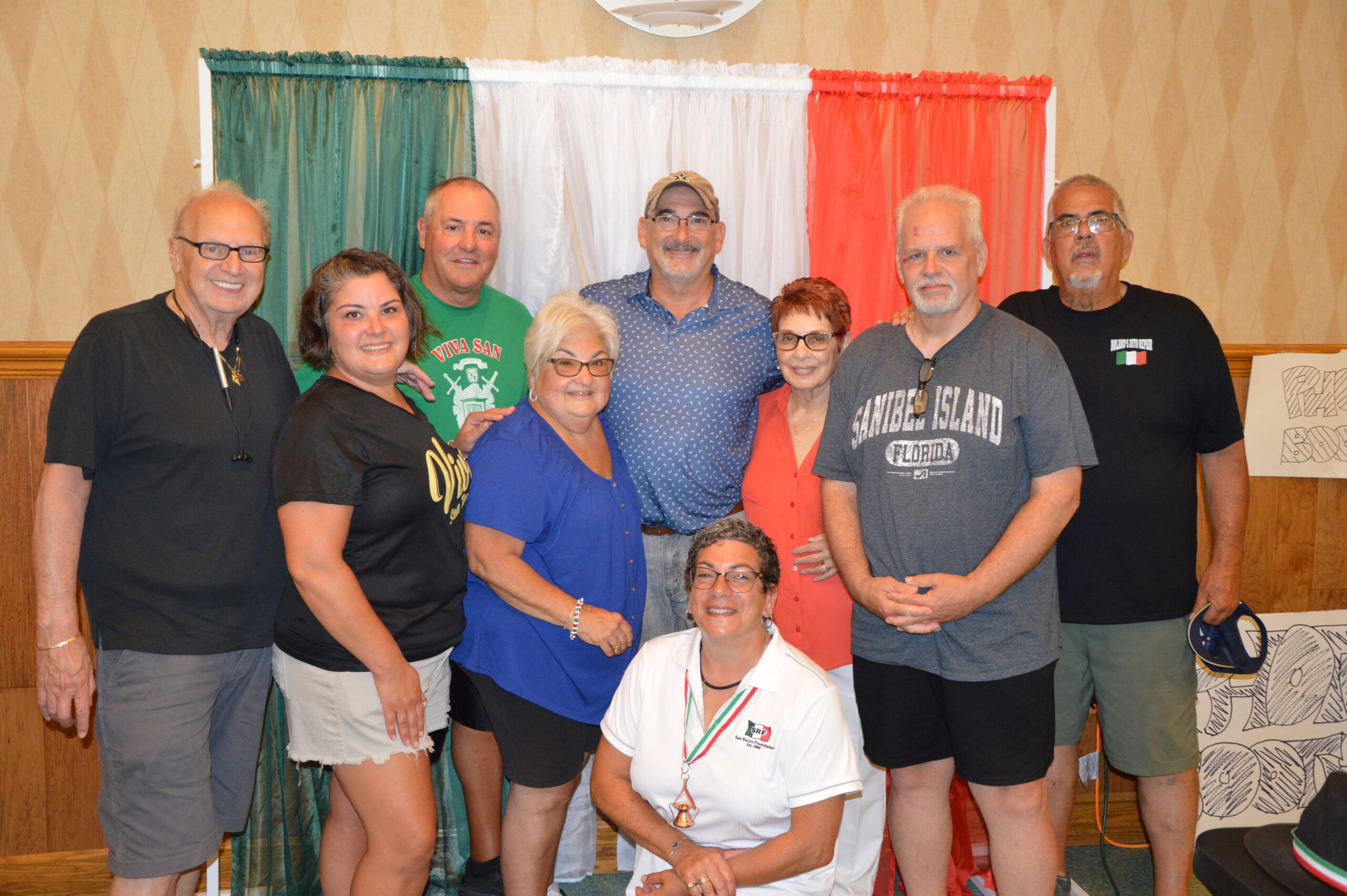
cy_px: 448
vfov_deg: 36.8
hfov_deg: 53.2
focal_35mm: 36
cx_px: 674
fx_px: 1346
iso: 900
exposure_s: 1/60
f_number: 3.8
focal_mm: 24
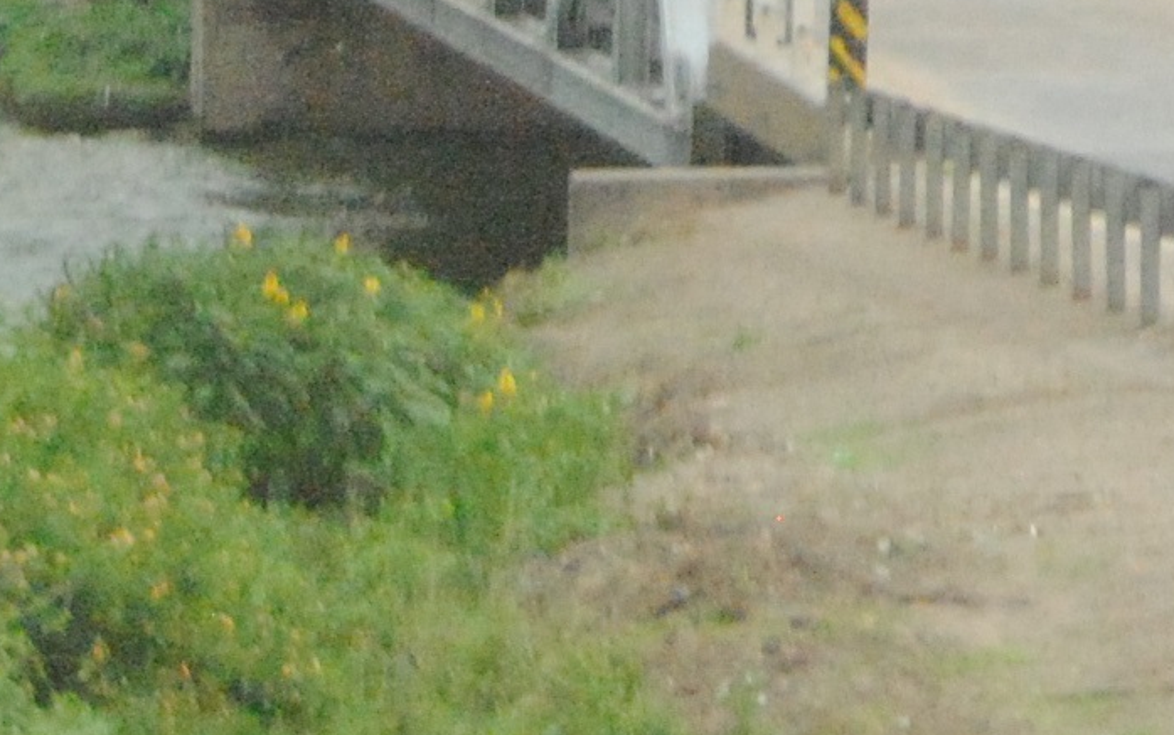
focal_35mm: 408
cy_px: -983
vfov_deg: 3.2
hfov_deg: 5.1
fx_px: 13057
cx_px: 1944
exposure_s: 1/160
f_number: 6.3
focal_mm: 48
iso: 1600
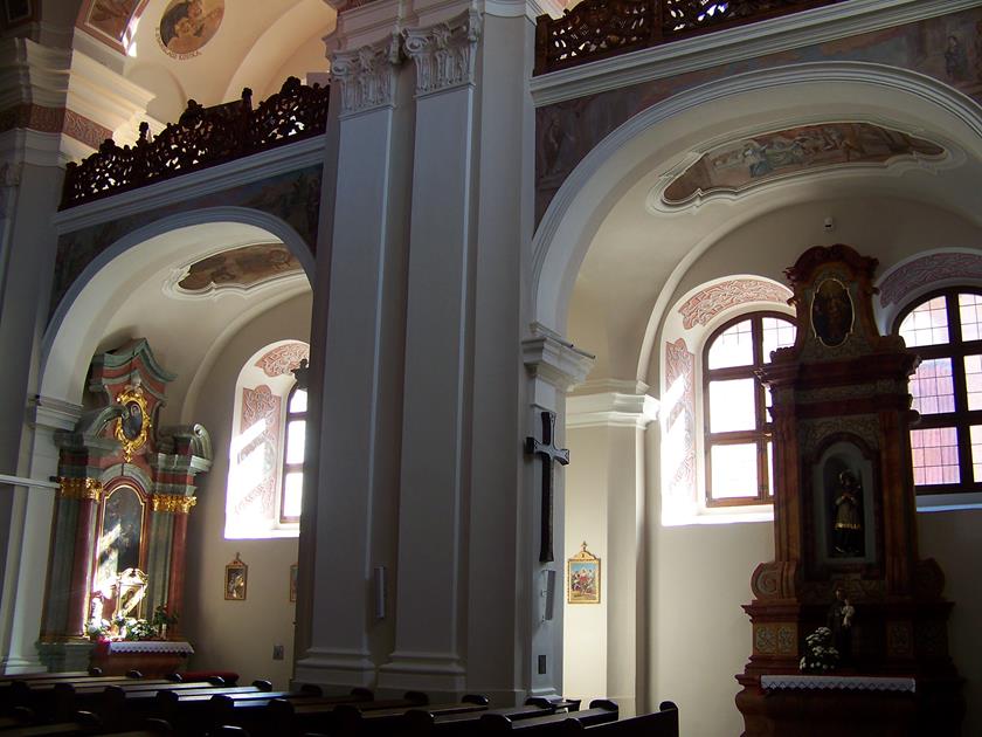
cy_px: 368
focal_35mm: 36
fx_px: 1021
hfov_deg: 51.4
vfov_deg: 39.7
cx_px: 491
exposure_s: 1/30
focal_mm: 5.85
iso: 64
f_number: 2.8
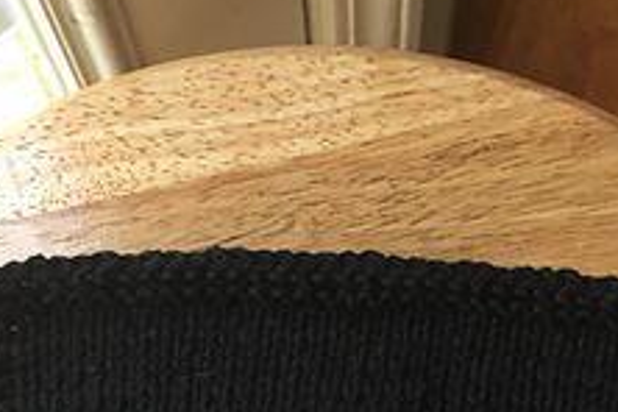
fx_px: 1167
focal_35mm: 68
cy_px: 607
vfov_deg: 18.0
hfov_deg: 29.6
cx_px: 369
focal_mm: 4.15
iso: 32
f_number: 2.2
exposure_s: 1/30
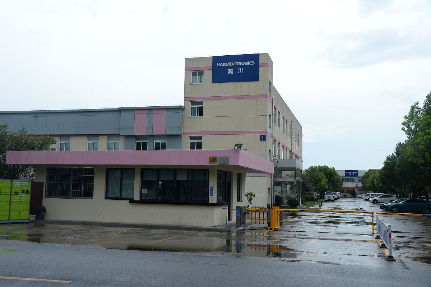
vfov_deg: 33.4
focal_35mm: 40
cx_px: 216
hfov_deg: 48.5
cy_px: 144
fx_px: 479
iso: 320
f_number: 9
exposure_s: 1/320
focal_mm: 40
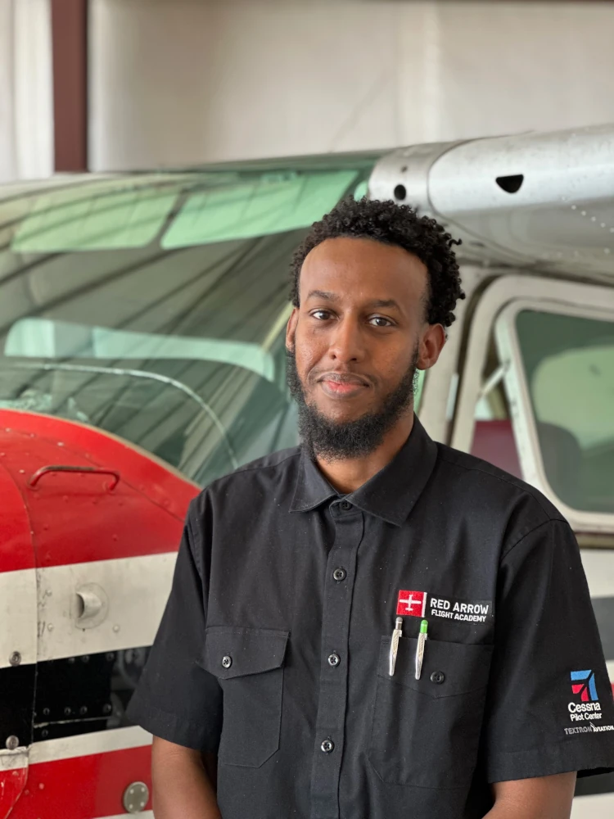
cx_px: 307
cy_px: 410
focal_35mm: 77
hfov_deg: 19.1
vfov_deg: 25.3
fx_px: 1821
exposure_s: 1/94
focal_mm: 9
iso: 250
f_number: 2.8
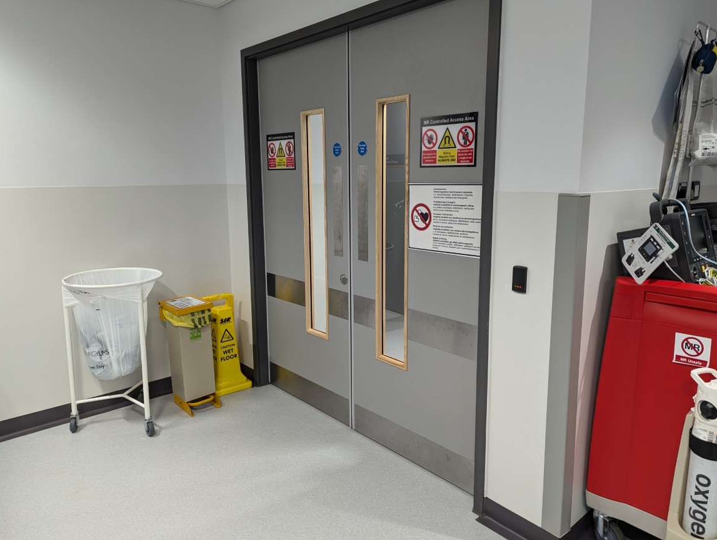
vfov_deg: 55.0
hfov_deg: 69.3
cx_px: 358
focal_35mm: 25
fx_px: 519
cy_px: 260
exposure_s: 1/33.6
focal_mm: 6.81
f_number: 1.85
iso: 49
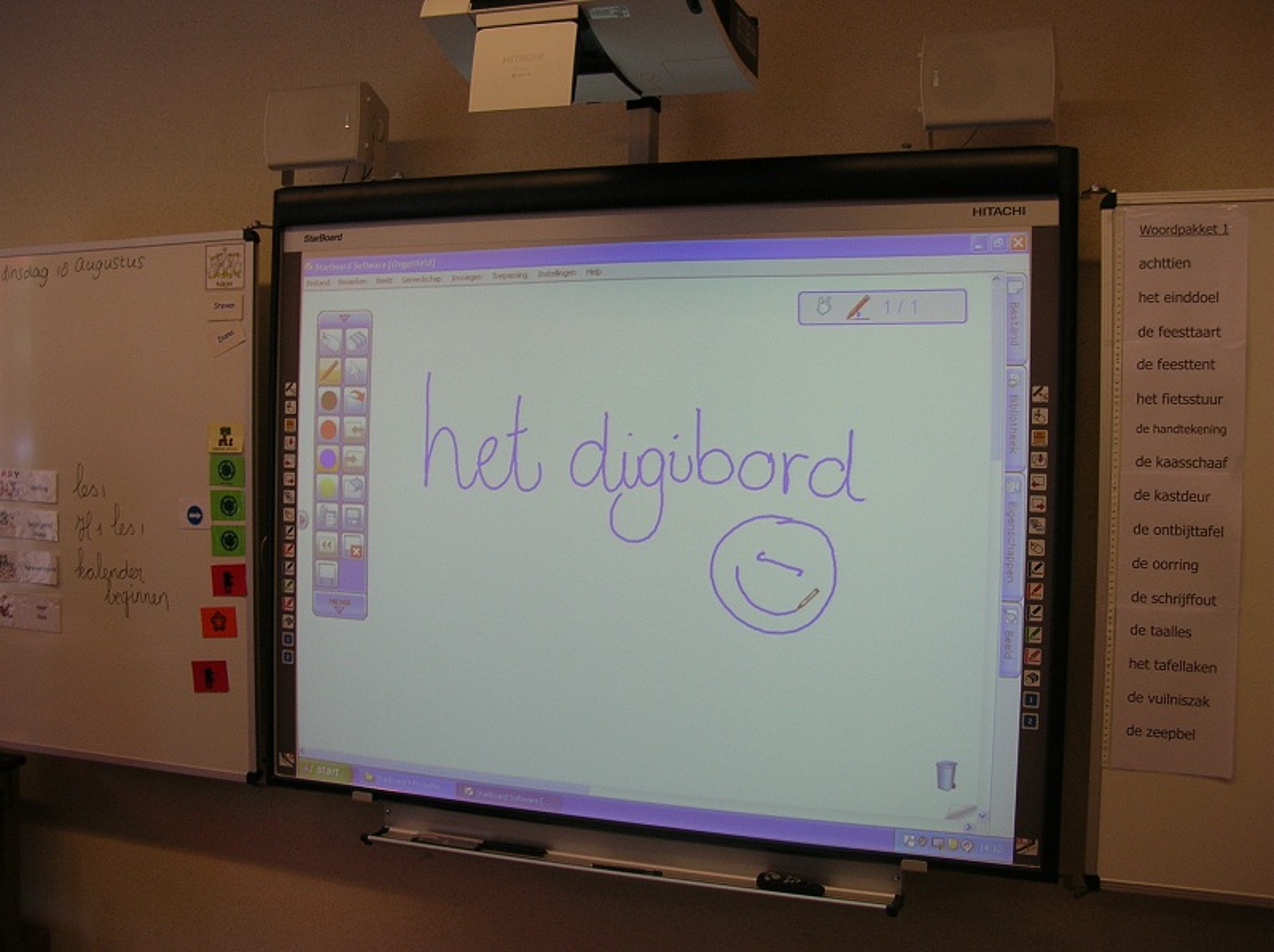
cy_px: 476
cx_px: 637
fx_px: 1323
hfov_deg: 51.4
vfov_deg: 39.6
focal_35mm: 36
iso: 50
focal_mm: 6
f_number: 2.7
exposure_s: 1/65.7
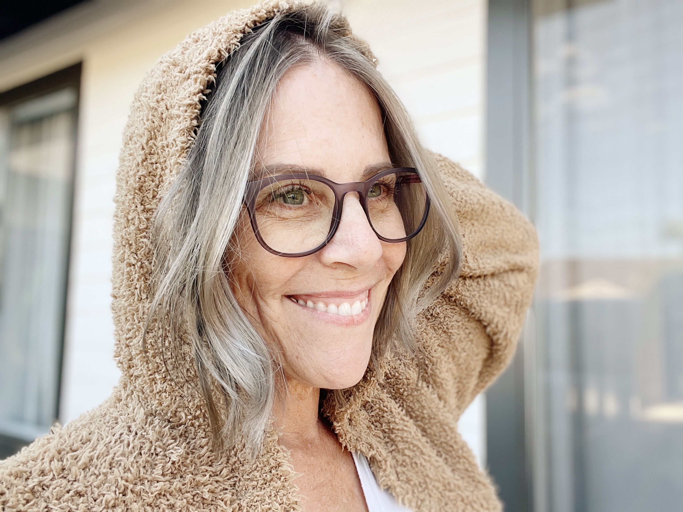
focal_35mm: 30
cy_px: 256
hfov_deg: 60.0
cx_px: 342
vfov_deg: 46.8
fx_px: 592
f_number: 2.2
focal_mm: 2.71
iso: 50
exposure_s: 1/121
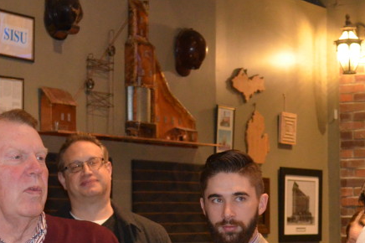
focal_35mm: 123
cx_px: 218
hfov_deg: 16.6
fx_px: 1248
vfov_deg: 11.1
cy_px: 176
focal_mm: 35
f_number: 5
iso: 3200
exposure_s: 1/60
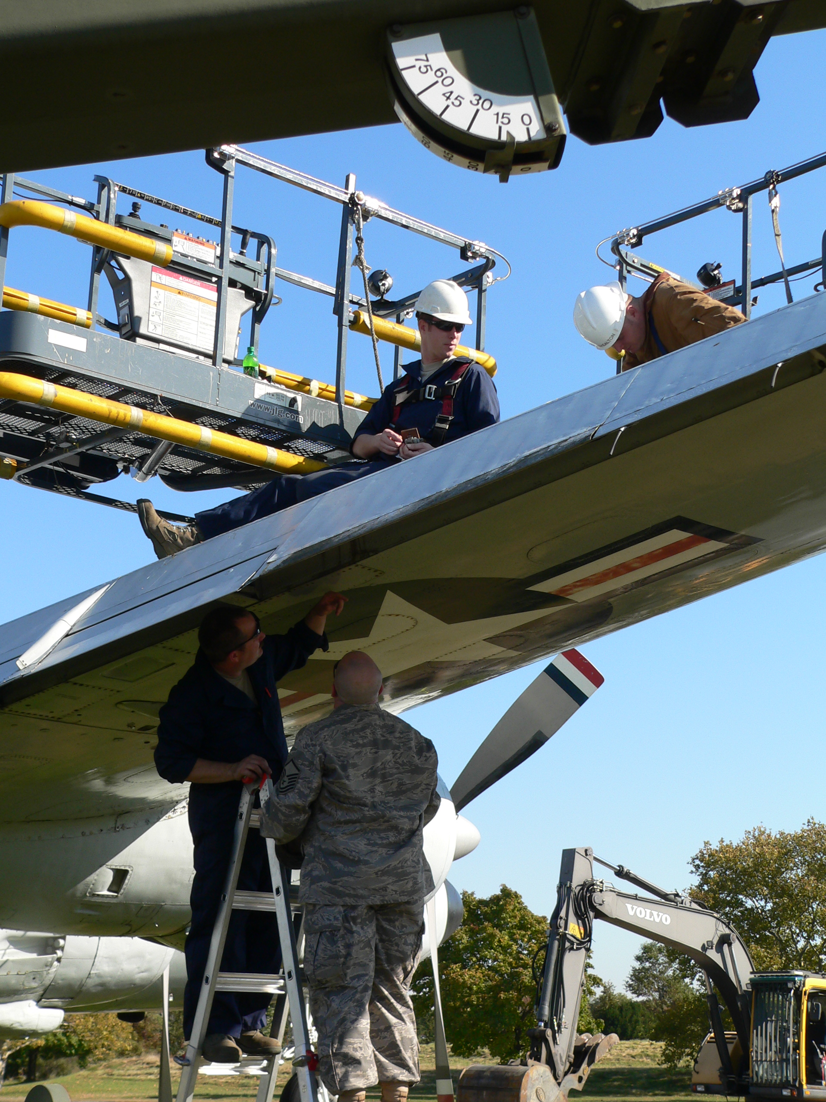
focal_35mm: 51
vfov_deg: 37.5
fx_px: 1623
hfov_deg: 28.6
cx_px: 413
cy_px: 551
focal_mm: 8.5
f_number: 4
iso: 80
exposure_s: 1/400
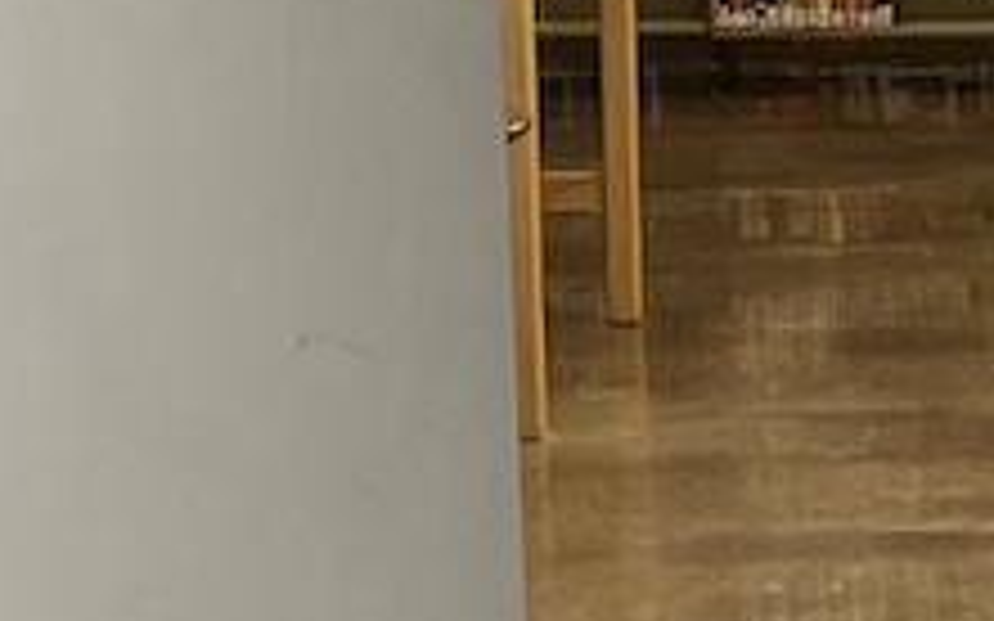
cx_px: 1601
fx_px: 5064
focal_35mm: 187
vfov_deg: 7.0
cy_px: 304
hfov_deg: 10.7
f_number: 1.6
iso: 125
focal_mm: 4.2
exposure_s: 1/120
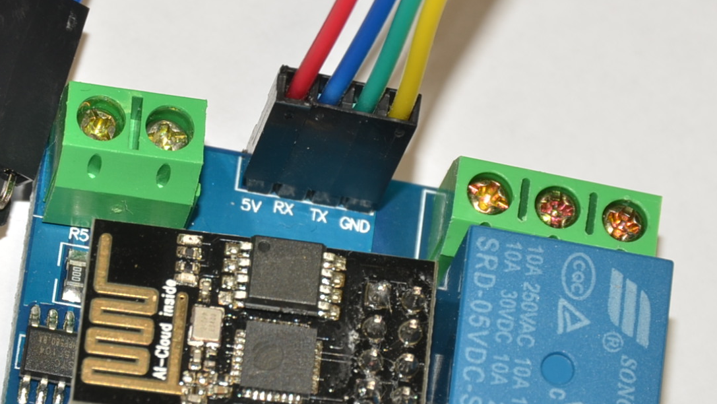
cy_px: 230
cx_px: 254
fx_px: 7097
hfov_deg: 5.8
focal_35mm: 373
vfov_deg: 3.3
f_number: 11
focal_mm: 105
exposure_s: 1/60
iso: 125
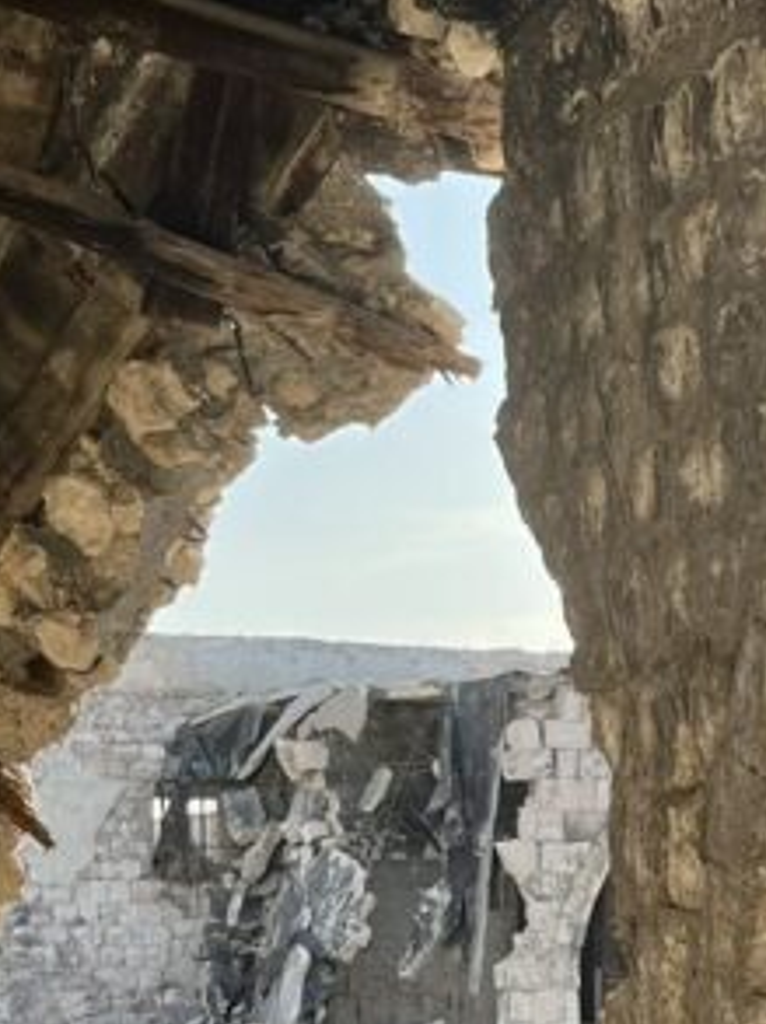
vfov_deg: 19.7
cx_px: 619
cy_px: 1097
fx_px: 2839
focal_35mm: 96
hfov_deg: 15.3
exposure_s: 1/793
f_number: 1.6
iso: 50
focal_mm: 5.1
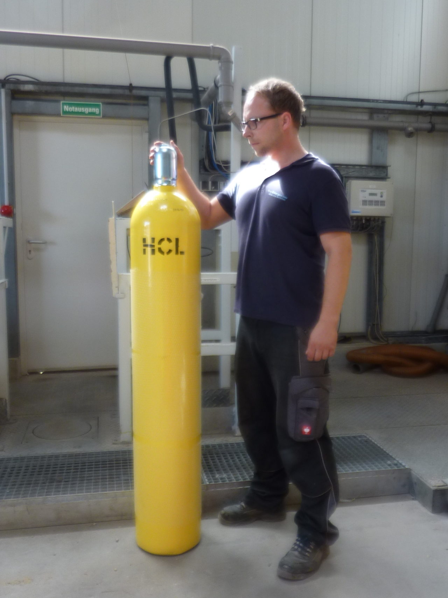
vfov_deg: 56.8
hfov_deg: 44.2
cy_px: 299
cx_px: 224
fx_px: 552
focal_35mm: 32
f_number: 3.3
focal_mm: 4.1
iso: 100
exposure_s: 1/30
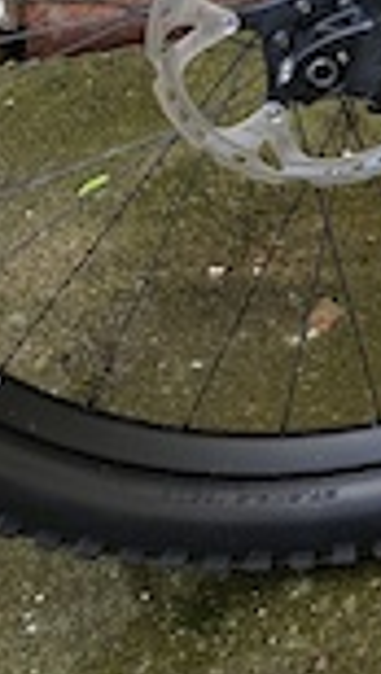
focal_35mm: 136
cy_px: -556
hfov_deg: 7.7
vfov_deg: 13.9
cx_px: 1196
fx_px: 2435
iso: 45
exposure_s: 1/55.9
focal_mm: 6.81
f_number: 1.85
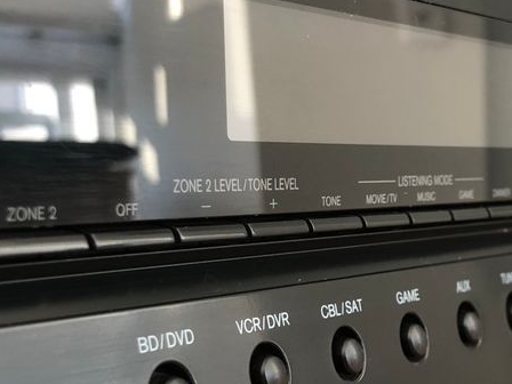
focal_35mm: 75
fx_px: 1109
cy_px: 320
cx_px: 318
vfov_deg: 19.4
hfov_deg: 25.9
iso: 40
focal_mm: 3.99
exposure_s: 1/24
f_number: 1.8
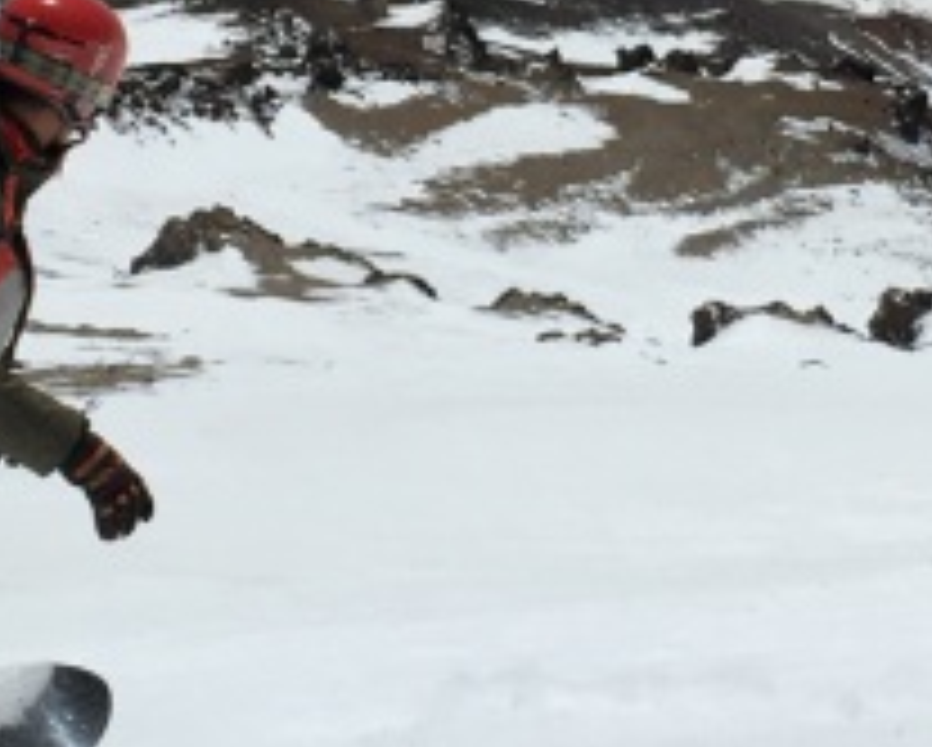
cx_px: 698
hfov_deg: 13.7
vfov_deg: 10.9
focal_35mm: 140
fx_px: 3865
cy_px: -76
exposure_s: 1/8547
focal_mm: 4.15
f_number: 2.2
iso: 25
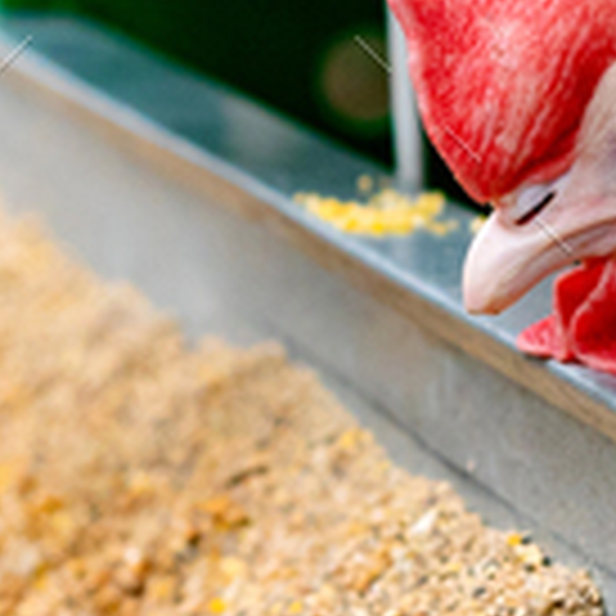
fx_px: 3604
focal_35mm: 179
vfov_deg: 9.7
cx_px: 845
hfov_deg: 9.6
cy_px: 83
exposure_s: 1/640
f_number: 3.2
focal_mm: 33
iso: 500
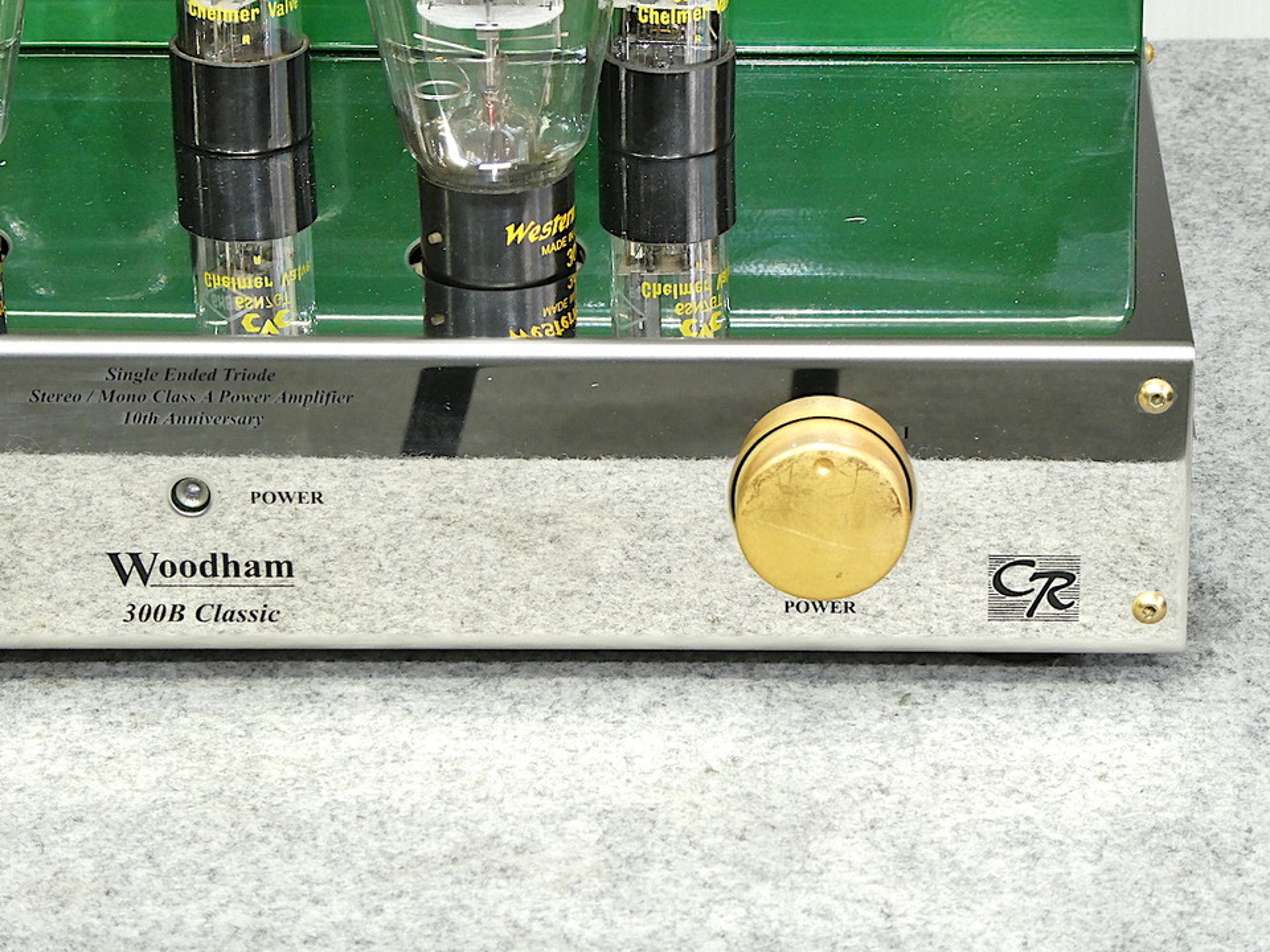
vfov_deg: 11.0
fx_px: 4953
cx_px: 635
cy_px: 476
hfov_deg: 14.6
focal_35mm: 135
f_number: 5.6
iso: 400
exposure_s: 1/10
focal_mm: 24.2
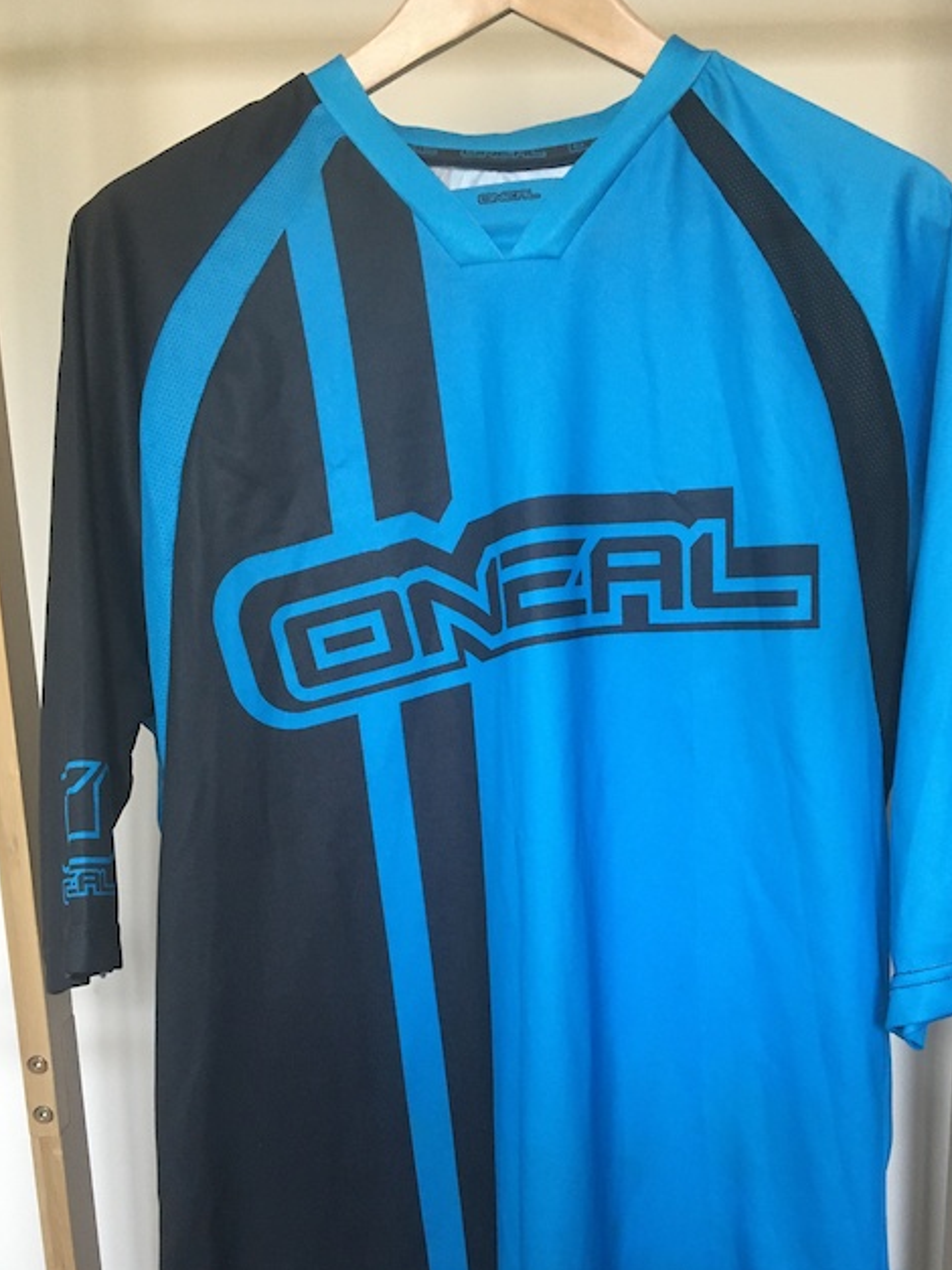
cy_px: 745
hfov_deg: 38.6
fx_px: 1357
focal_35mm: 37
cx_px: 539
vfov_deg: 49.9
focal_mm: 4.15
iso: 200
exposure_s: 1/33
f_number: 2.2
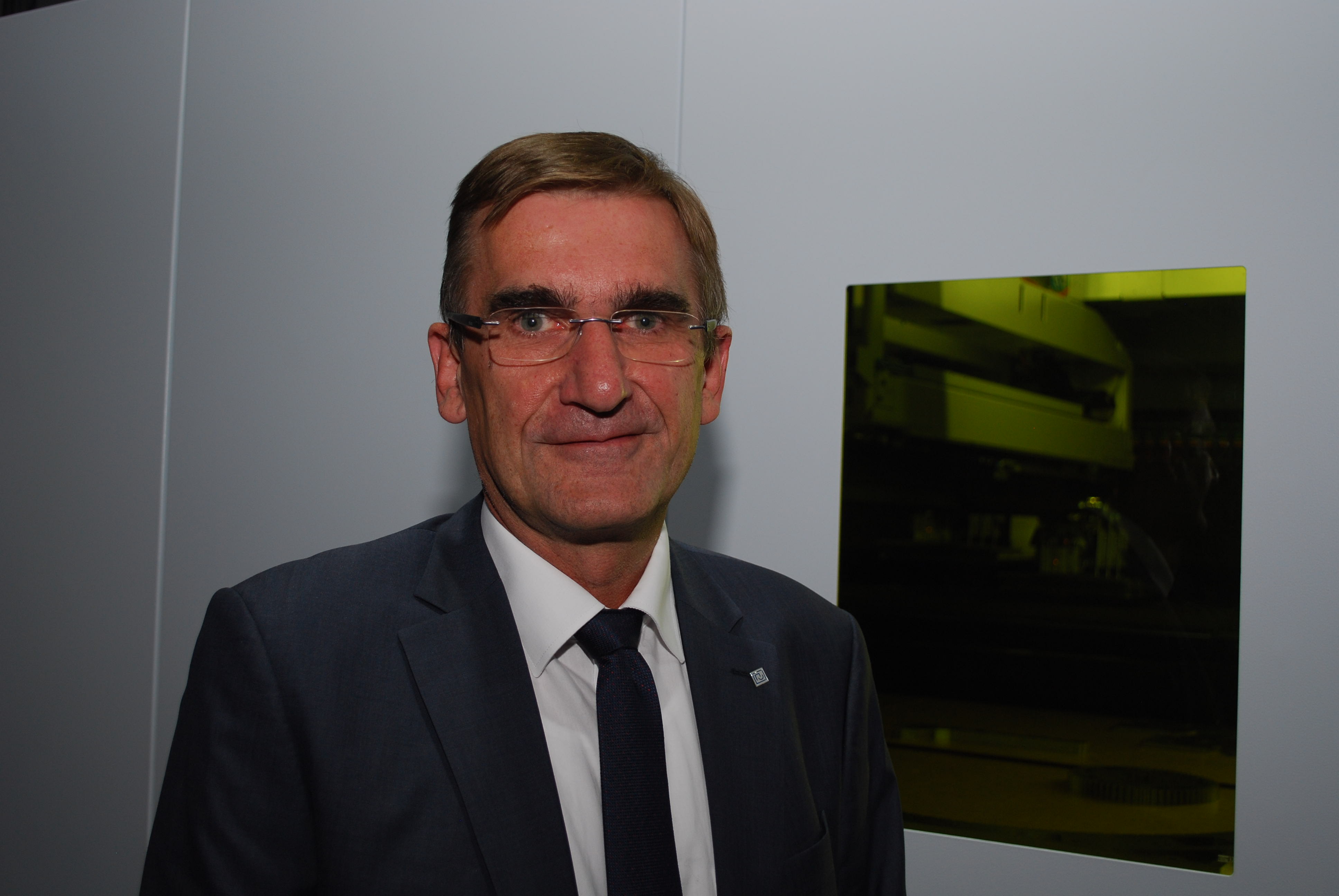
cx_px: 670
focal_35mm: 42
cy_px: 448
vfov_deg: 32.0
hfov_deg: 46.3
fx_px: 1564
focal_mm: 28
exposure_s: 1/60
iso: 200
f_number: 4.5
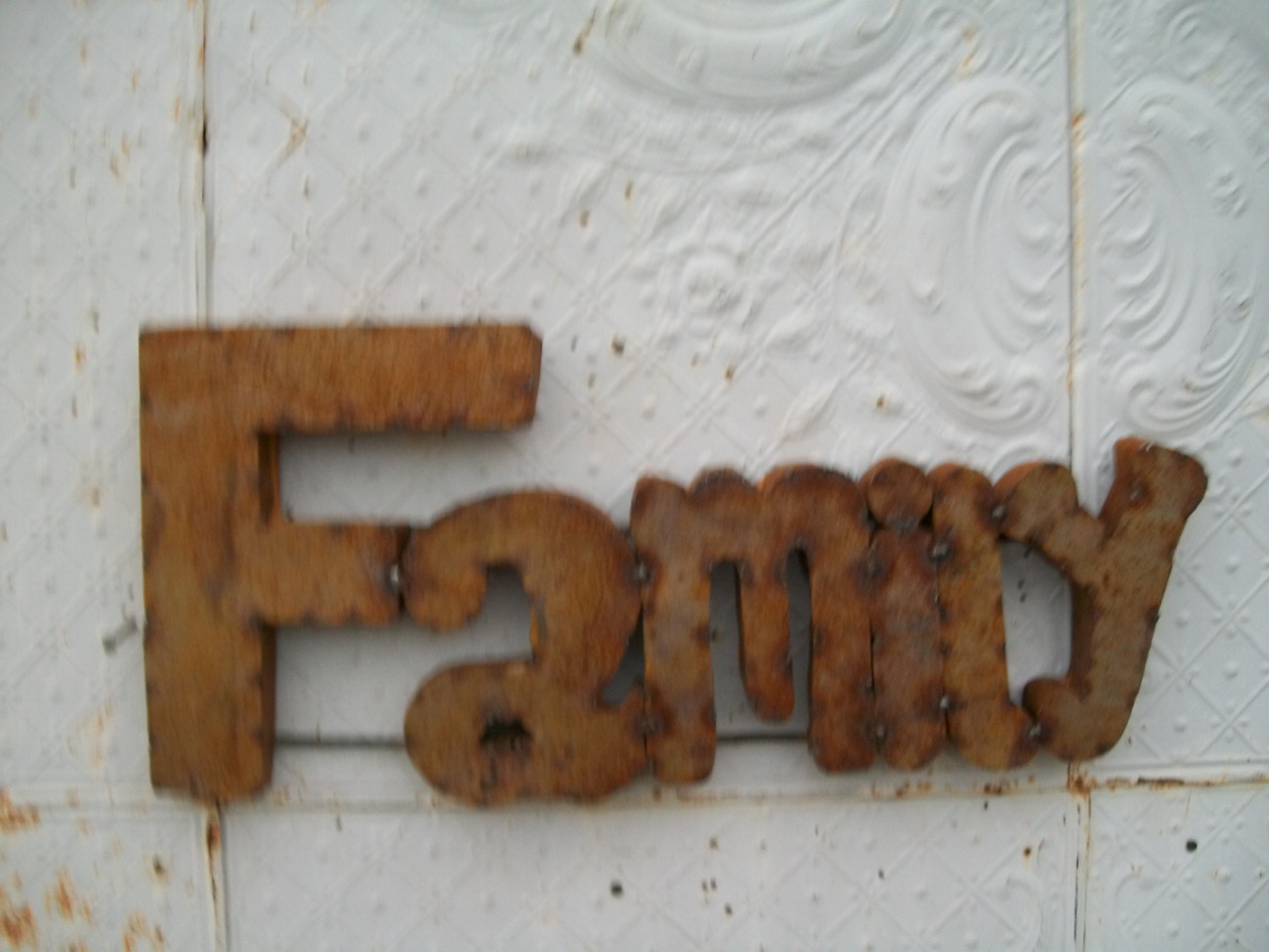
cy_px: 476
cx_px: 634
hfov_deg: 51.4
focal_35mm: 36
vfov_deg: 39.7
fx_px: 1320
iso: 80
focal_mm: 6
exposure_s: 1/30
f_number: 2.7
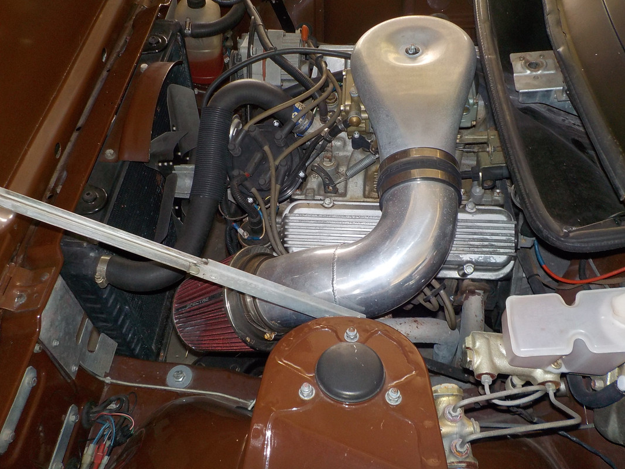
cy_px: 234
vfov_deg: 46.8
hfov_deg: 60.0
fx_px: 542
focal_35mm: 30
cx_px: 312
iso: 200
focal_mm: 4.1
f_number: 3.3
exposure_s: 1/30
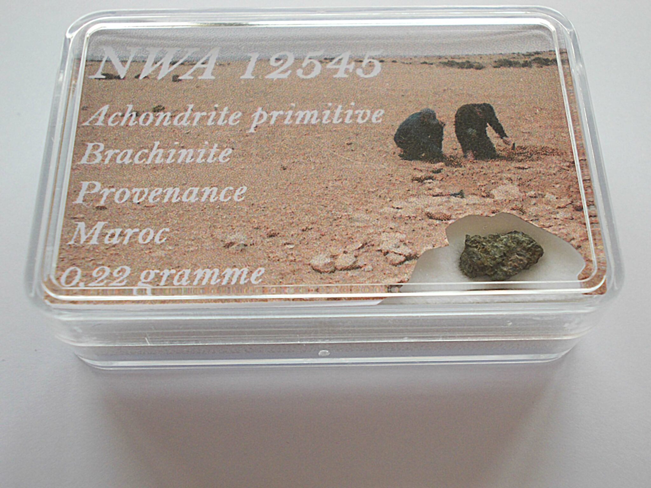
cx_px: 326
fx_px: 809
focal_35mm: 43
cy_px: 244
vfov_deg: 33.6
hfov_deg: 43.9
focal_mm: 6.1
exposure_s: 1/60
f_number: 3.3
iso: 80
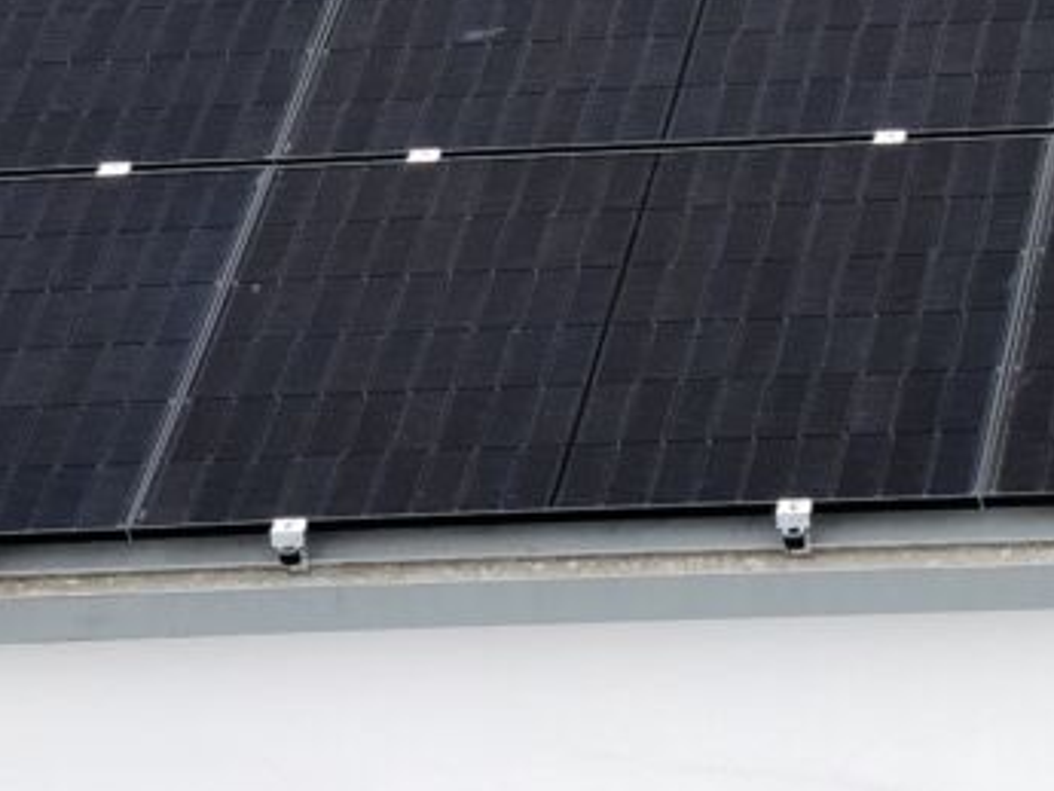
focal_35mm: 181
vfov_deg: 8.1
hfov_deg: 10.8
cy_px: -312
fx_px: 5513
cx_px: 1143
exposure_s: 1/240
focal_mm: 6
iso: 16
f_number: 2.4
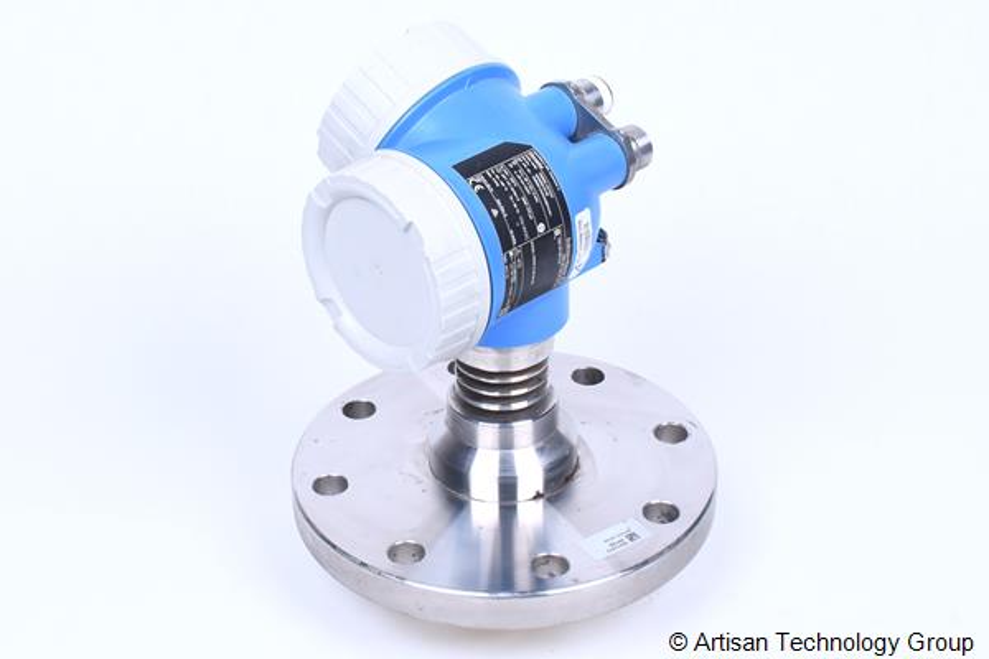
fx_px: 1154
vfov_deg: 31.9
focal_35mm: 42
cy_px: 330
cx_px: 494
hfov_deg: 46.4
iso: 200
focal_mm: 28
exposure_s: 1/200
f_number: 16
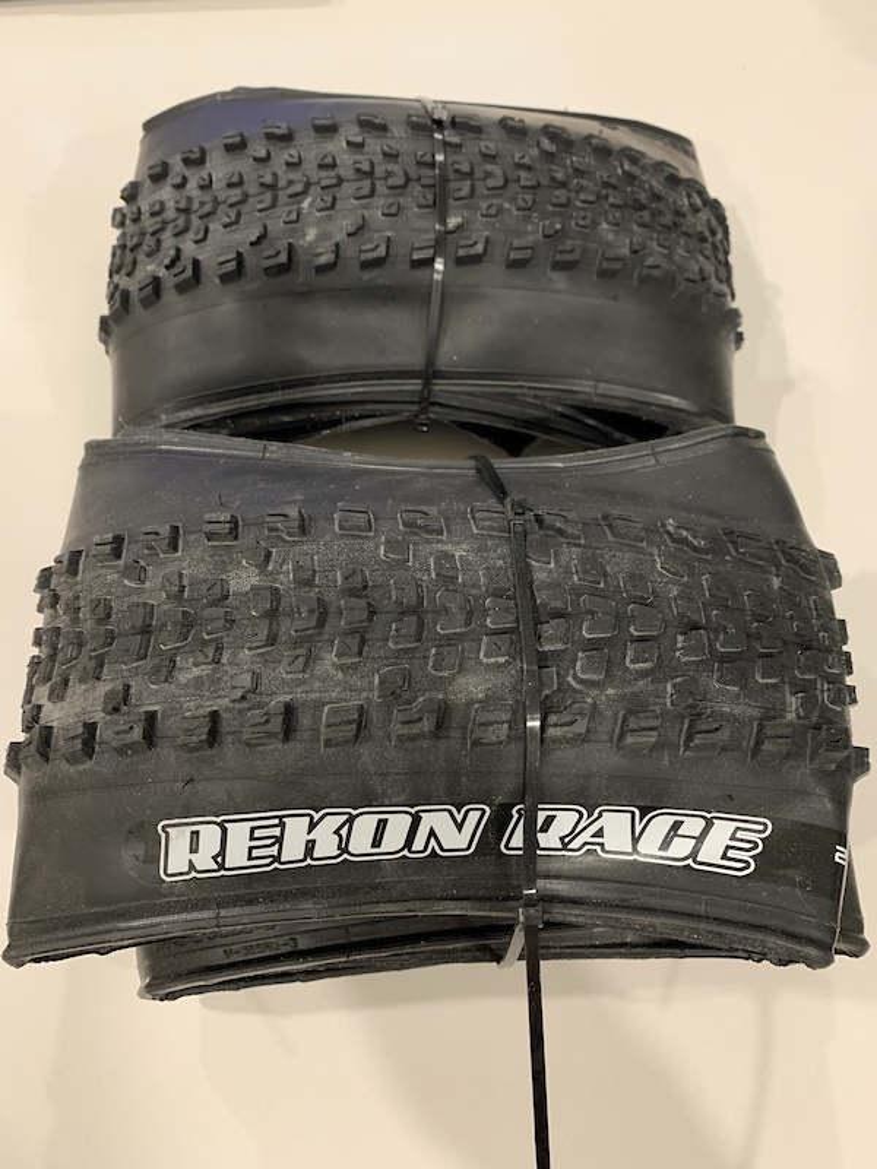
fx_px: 878
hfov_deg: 53.1
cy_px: 584
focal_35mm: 26
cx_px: 438
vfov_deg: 67.3
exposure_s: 1/60
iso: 320
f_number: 1.8
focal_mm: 4.25
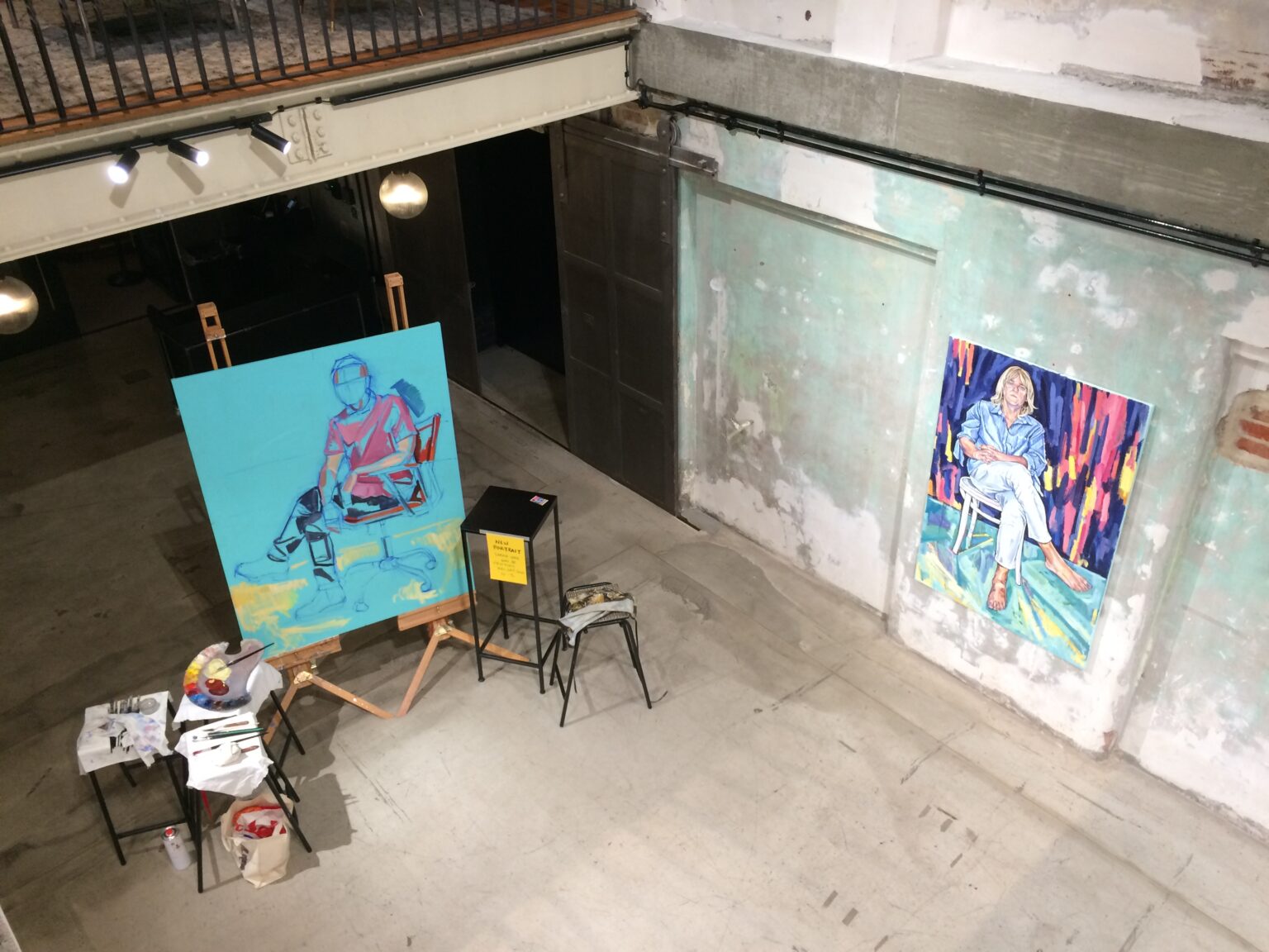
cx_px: 634
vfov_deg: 48.2
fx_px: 1063
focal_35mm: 29
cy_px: 476
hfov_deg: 61.7
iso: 80
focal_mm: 4.15
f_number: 2.2
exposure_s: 1/33
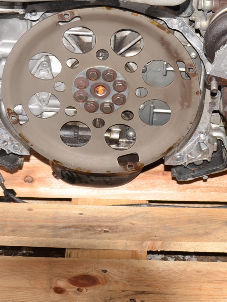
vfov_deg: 19.8
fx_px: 848
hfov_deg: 15.2
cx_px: 68
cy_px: 21
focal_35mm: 97
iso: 100
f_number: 3.5
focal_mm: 24
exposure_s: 1/100
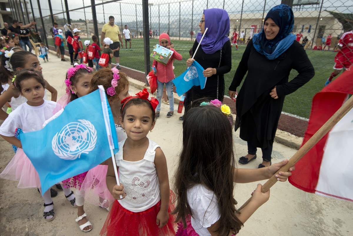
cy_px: 118
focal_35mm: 20
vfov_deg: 61.9
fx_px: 196
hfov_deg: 84.0
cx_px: 176
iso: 500
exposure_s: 1/200
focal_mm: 20
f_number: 7.1
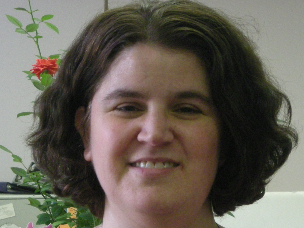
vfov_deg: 14.1
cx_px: 152
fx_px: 922
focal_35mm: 105
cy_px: 114
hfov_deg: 18.7
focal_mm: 17.1
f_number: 4.7
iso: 400
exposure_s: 1/36
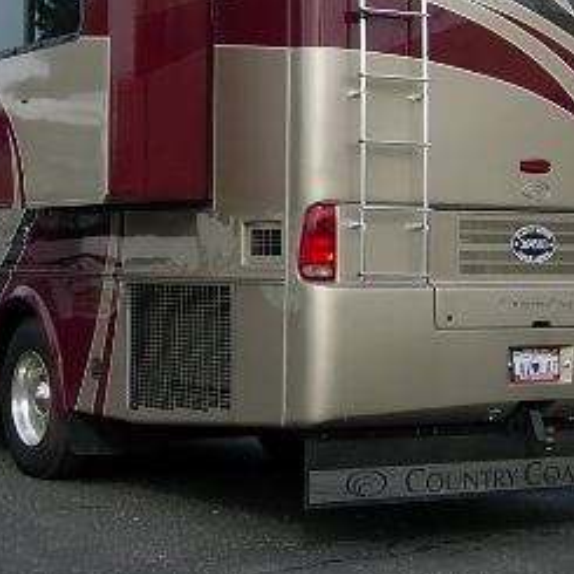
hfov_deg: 18.8
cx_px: 173
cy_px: 205
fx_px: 1726
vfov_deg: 18.8
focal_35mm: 92
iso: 64
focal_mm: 10.6
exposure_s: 1/683
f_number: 3.2
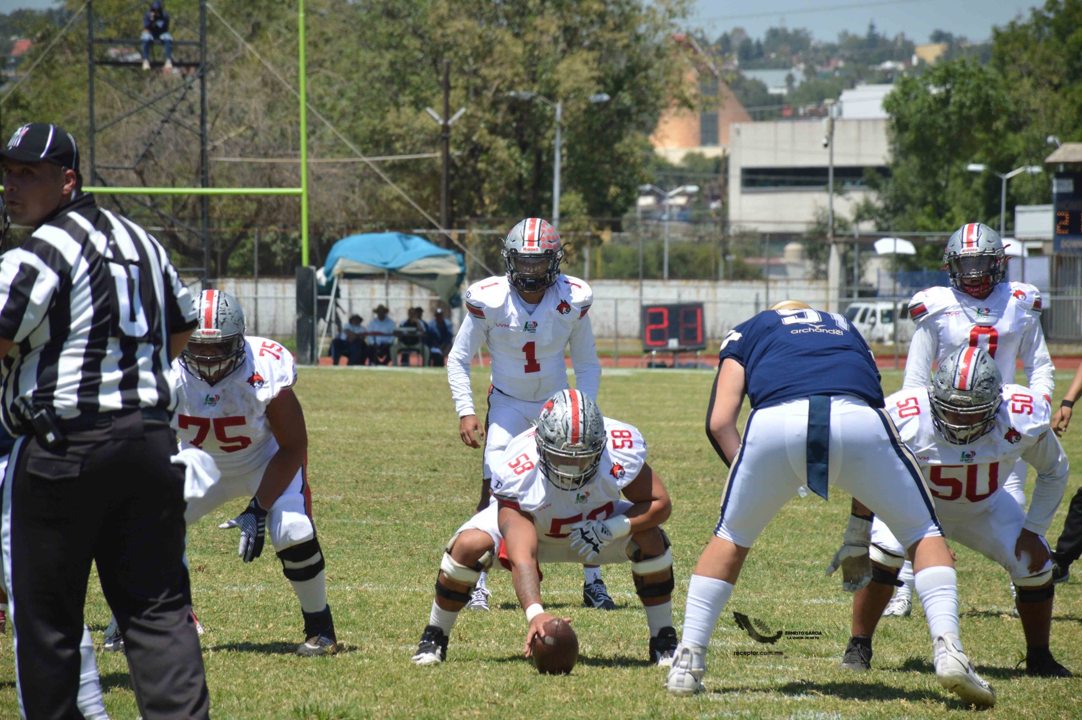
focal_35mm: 210
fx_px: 6306
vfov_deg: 6.5
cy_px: 360
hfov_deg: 9.8
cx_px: 541
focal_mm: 140
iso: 400
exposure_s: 1/1600
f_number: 5.6
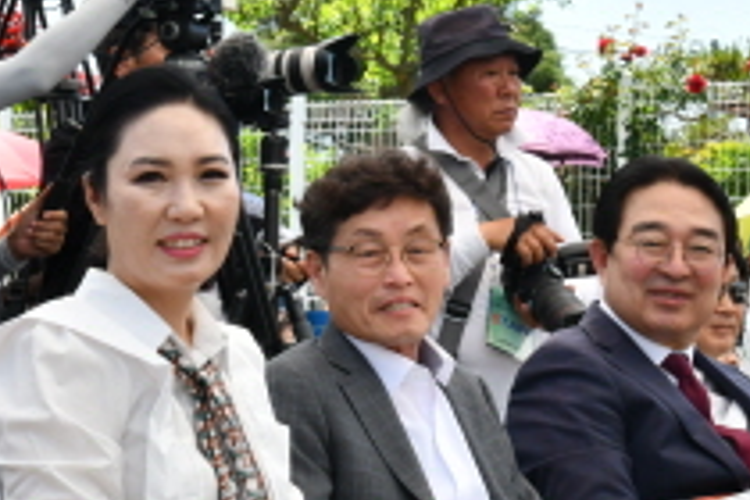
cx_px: 414
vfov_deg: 8.7
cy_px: 211
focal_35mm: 157
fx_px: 3271
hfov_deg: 13.1
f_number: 16
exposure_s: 1/160
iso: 500
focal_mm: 55
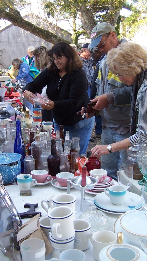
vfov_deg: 44.6
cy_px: 129
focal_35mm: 46
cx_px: 60
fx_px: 319
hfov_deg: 25.9
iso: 80
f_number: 2.8
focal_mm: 6.3
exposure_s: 1/90
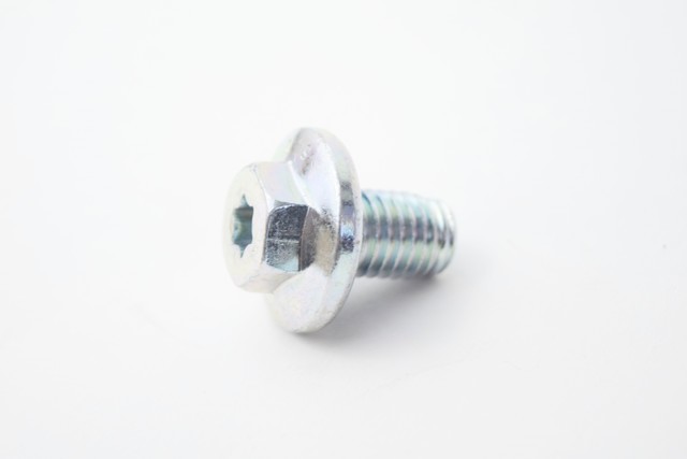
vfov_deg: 16.6
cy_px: 230
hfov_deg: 24.6
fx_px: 1575
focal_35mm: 82
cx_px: 344
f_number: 5.6
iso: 1600
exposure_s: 1/60
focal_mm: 55
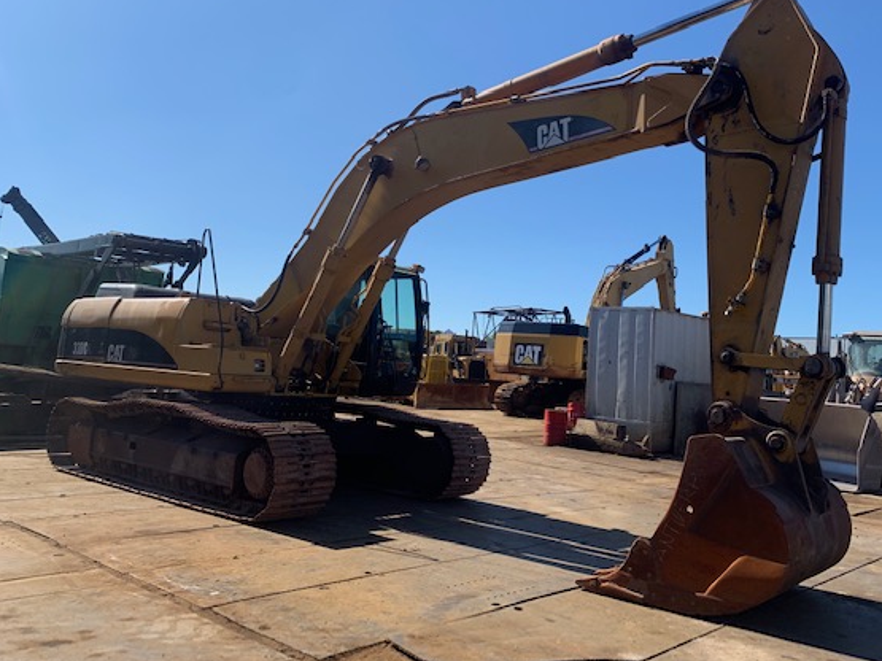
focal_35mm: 30
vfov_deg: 46.7
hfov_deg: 59.7
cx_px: 504
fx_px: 764
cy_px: 286
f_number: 1.8
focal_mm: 4.25
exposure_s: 1/2545
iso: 25
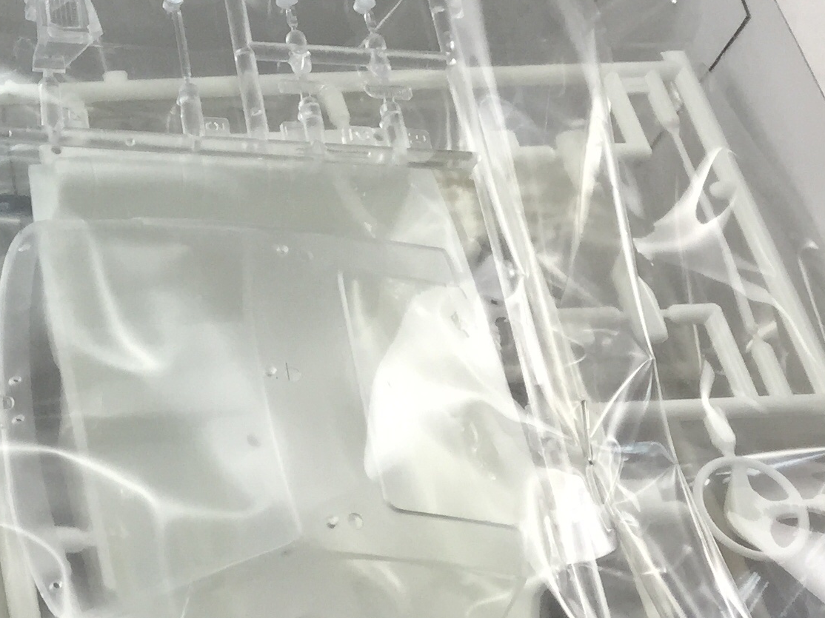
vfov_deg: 17.0
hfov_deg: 20.2
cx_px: -364
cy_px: 31
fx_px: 2025
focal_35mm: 85
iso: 40
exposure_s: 1/100
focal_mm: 4.15
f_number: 2.2
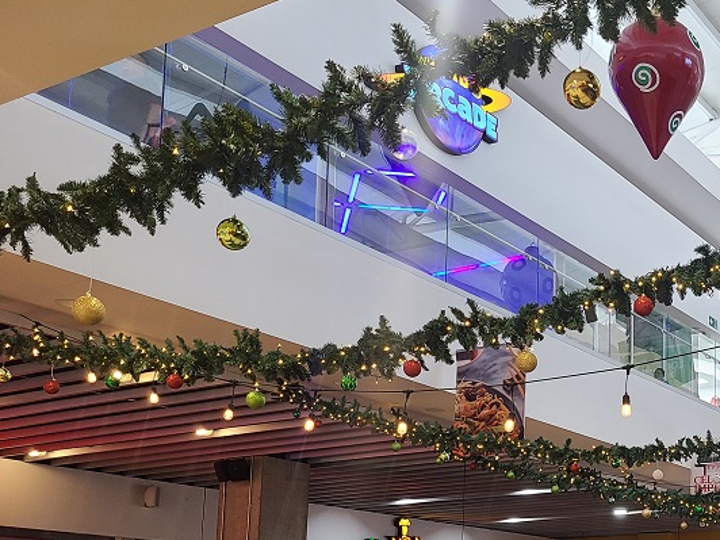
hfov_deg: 35.4
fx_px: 1040
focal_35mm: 50
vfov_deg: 27.9
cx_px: 679
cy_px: 502
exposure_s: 1/60
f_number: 1.8
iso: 160
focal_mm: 5.4
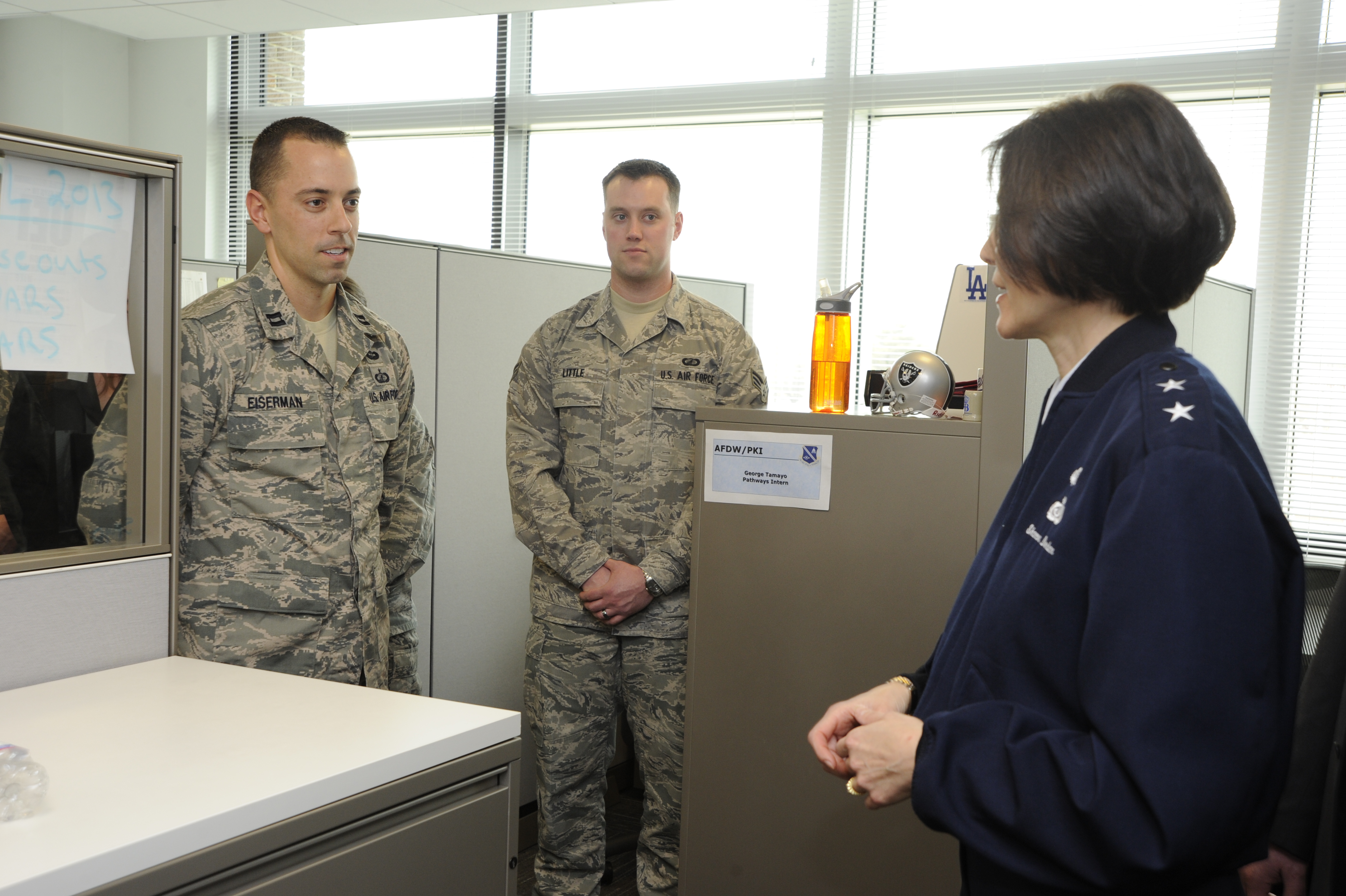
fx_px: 1495
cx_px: 673
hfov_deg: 48.5
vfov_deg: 33.4
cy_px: 448
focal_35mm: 40
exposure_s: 1/100
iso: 1000
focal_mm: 40
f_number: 7.1
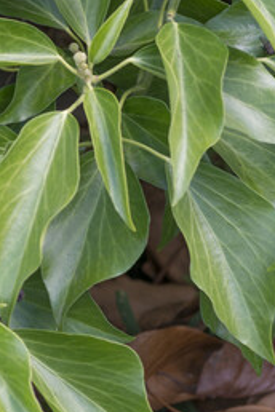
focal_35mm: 416
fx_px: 4766
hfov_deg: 3.3
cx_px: -134
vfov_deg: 4.9
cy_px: -206
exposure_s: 1/80
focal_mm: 105
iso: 200
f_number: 6.3
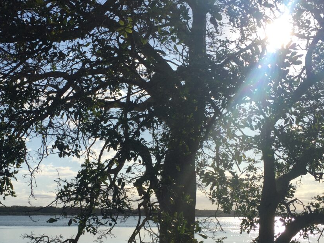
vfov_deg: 26.8
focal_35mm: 54
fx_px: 506
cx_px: 135
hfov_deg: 35.5
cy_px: 170
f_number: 2.2
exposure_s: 1/5650
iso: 32
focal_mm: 4.15
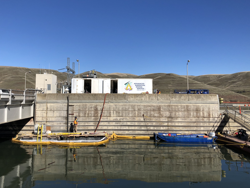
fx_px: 231
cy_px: 86
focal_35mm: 32
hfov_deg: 56.8
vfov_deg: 44.1
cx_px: 117
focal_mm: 3.99
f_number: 1.8
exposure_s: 1/2825
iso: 20
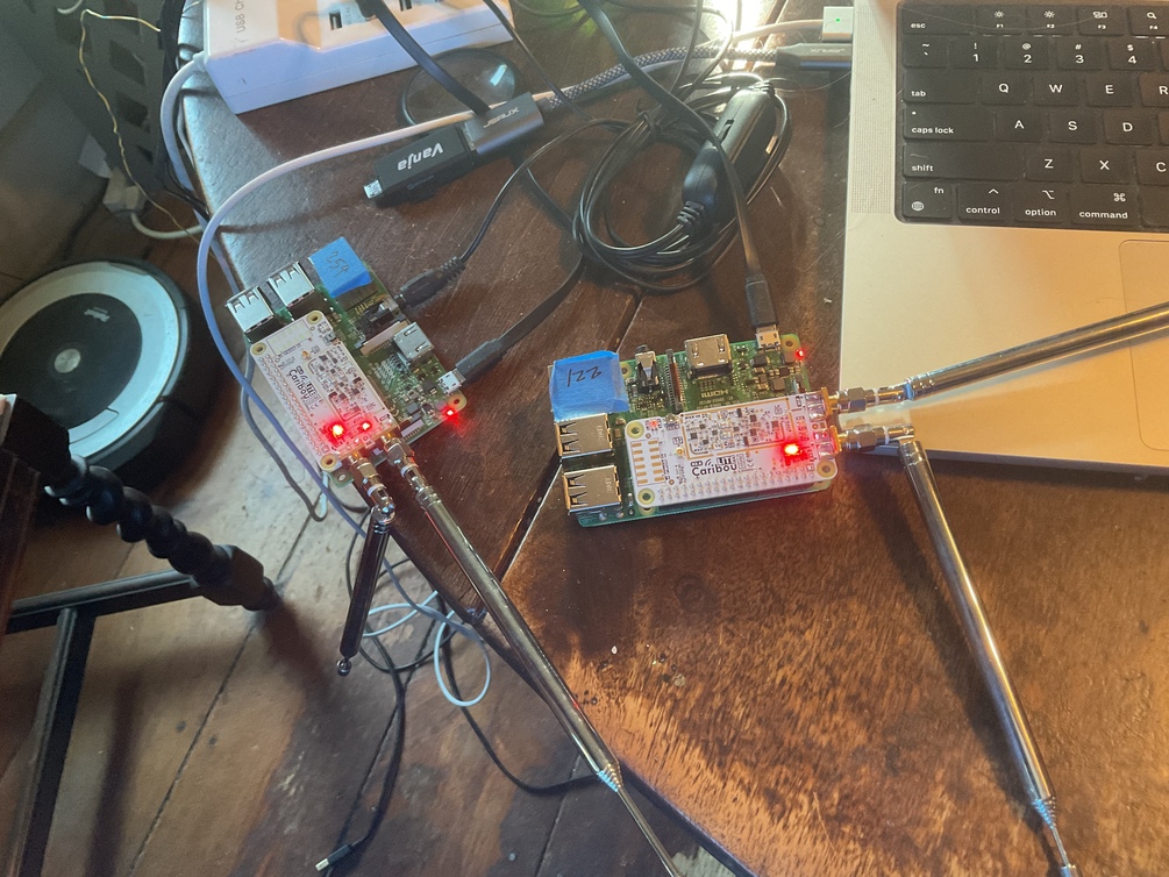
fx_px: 979
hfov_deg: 61.7
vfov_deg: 48.2
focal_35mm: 29
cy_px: 438
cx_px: 584
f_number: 1.8
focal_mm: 3
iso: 250
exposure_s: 1/60
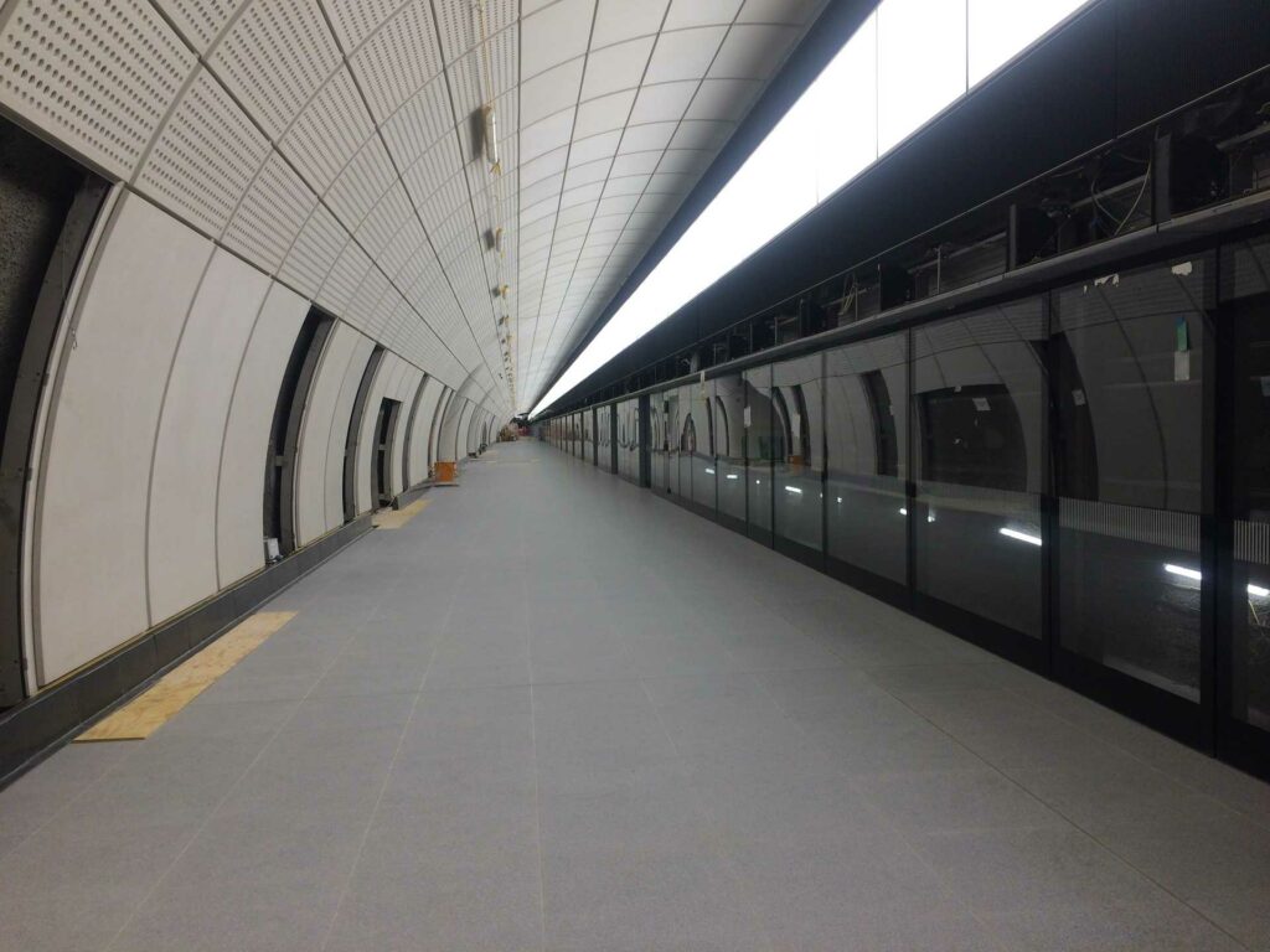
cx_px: 635
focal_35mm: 29
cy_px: 476
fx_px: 1064
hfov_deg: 61.7
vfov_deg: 48.2
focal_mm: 4.15
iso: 64
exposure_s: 1/100
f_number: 2.2
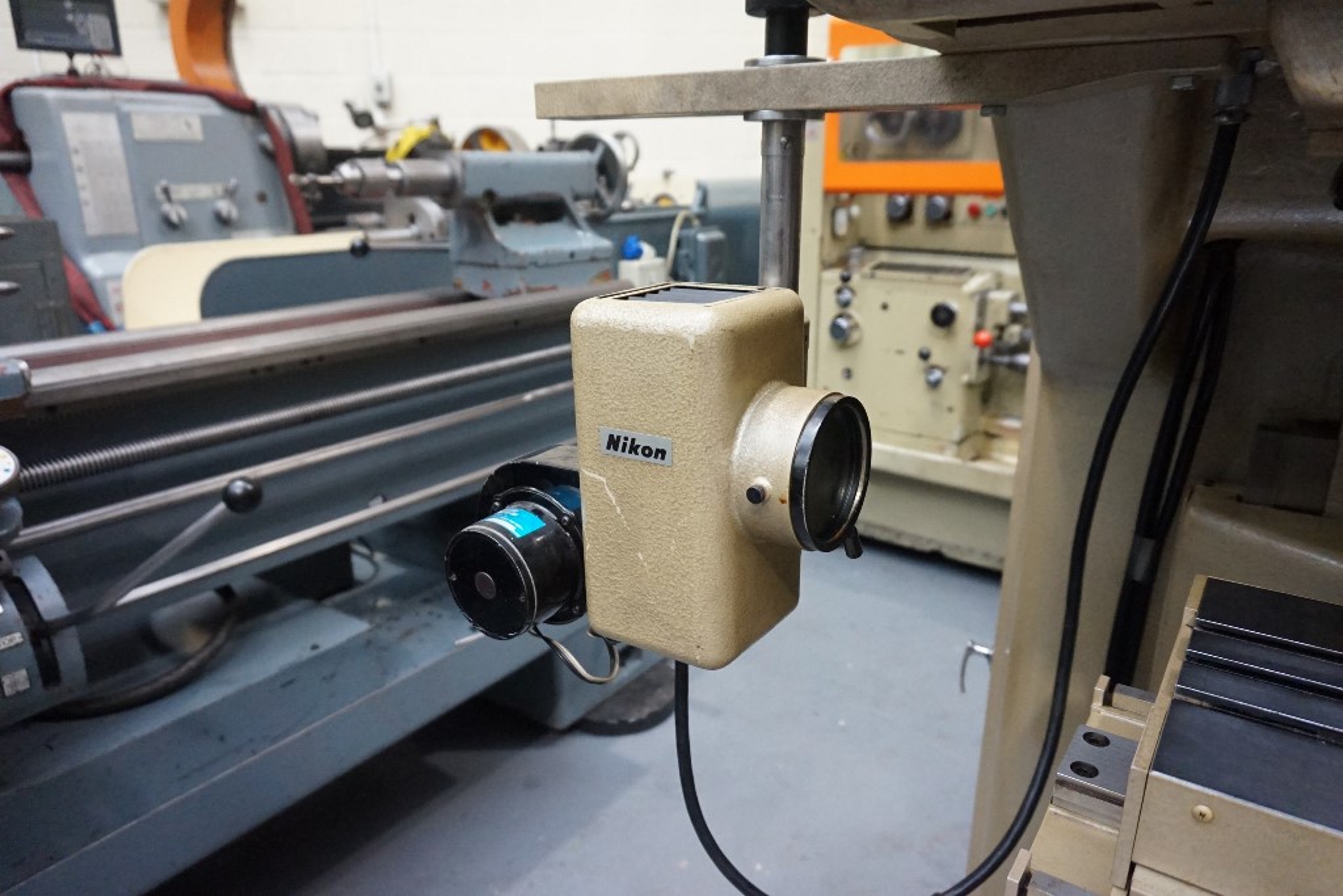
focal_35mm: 24
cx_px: 672
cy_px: 448
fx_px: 895
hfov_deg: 73.7
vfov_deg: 53.1
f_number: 3.5
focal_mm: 16
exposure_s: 1/100
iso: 3200
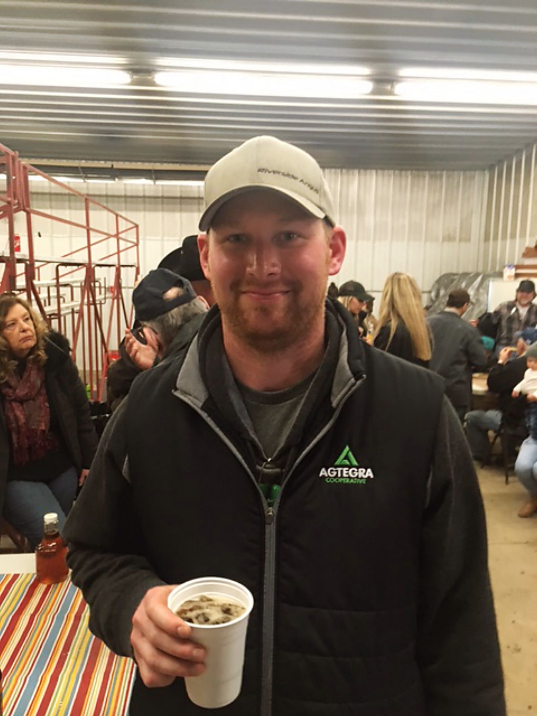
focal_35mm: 29
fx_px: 600
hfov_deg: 48.2
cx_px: 268
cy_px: 358
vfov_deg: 61.7
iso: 200
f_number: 2.2
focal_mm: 4.15
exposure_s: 1/24
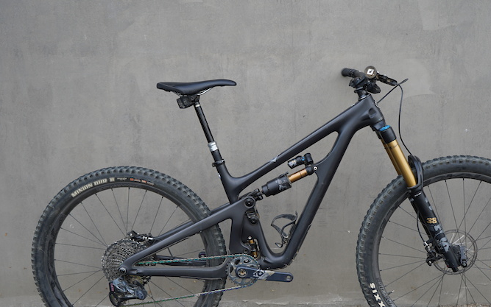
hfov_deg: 45.1
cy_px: 184
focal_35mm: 44
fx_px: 589
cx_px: 282
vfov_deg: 29.1
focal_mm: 36
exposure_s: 1/160
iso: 100
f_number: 4
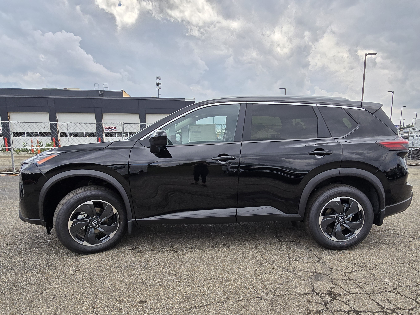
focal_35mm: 13
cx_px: 210
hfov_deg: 106.2
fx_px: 158
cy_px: 158
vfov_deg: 89.9
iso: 50
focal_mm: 2.2
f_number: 2.2
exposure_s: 1/1030
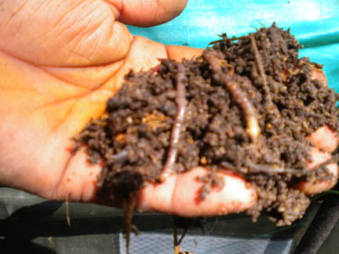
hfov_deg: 52.6
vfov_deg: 40.7
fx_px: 343
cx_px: 170
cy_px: 127
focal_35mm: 35
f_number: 3.1
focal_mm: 6.3
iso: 201
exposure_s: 1/646
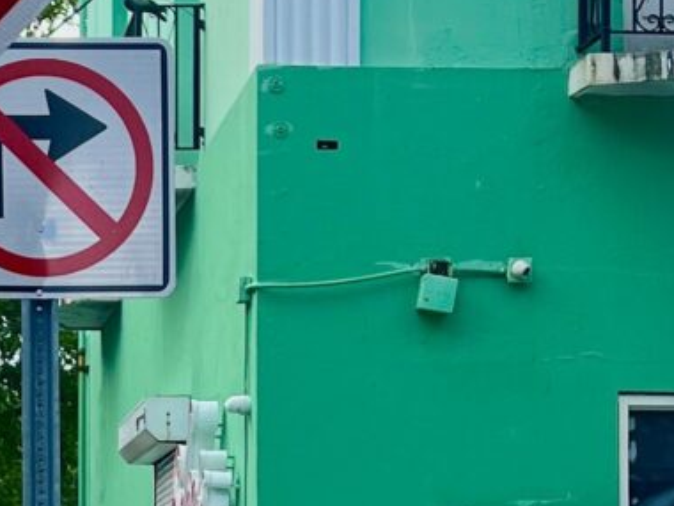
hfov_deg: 18.1
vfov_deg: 14.1
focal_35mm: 105
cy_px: 146
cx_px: -35
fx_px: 2044
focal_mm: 5.7
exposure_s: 1/1488
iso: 50
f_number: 1.5
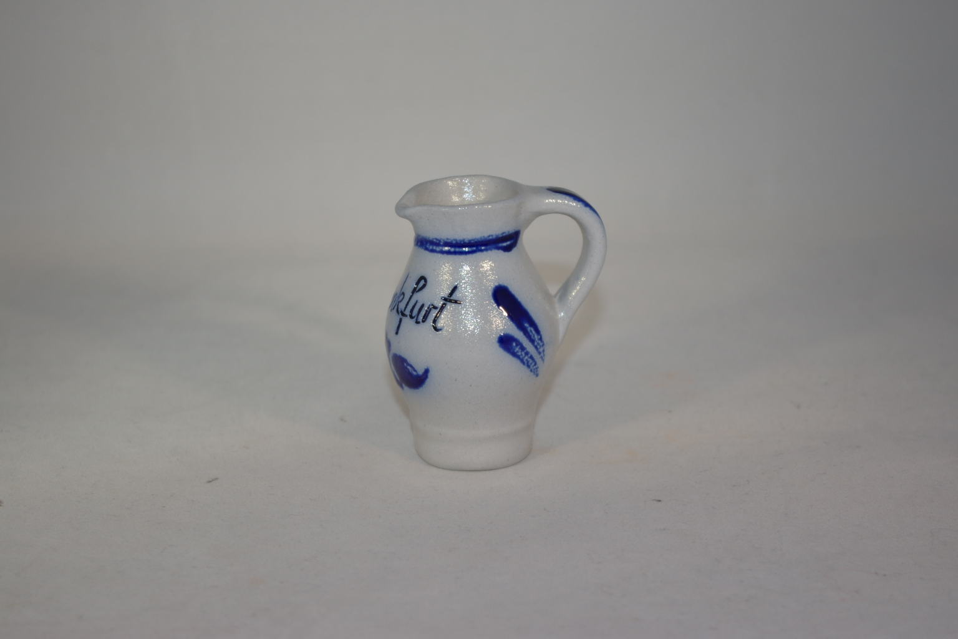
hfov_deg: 24.6
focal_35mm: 82
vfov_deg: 16.6
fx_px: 2195
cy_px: 320
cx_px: 479
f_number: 5.6
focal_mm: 55
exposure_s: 1/90
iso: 200
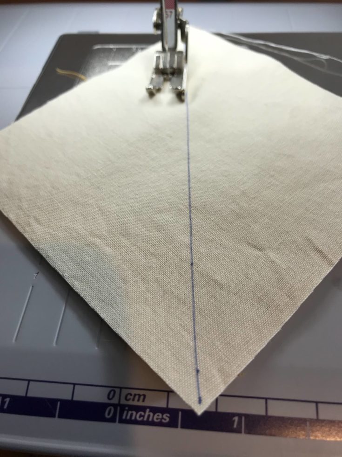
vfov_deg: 63.4
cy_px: 228
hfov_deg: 49.7
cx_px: 171
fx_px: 369
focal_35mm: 28
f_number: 1.8
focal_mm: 3.99
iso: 25
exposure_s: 1/60
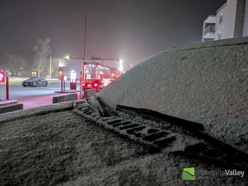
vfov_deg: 54.9
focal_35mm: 25
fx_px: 179
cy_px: 93
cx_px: 124
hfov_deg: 69.4
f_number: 1.89
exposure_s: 1/10.9
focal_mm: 5.43
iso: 241
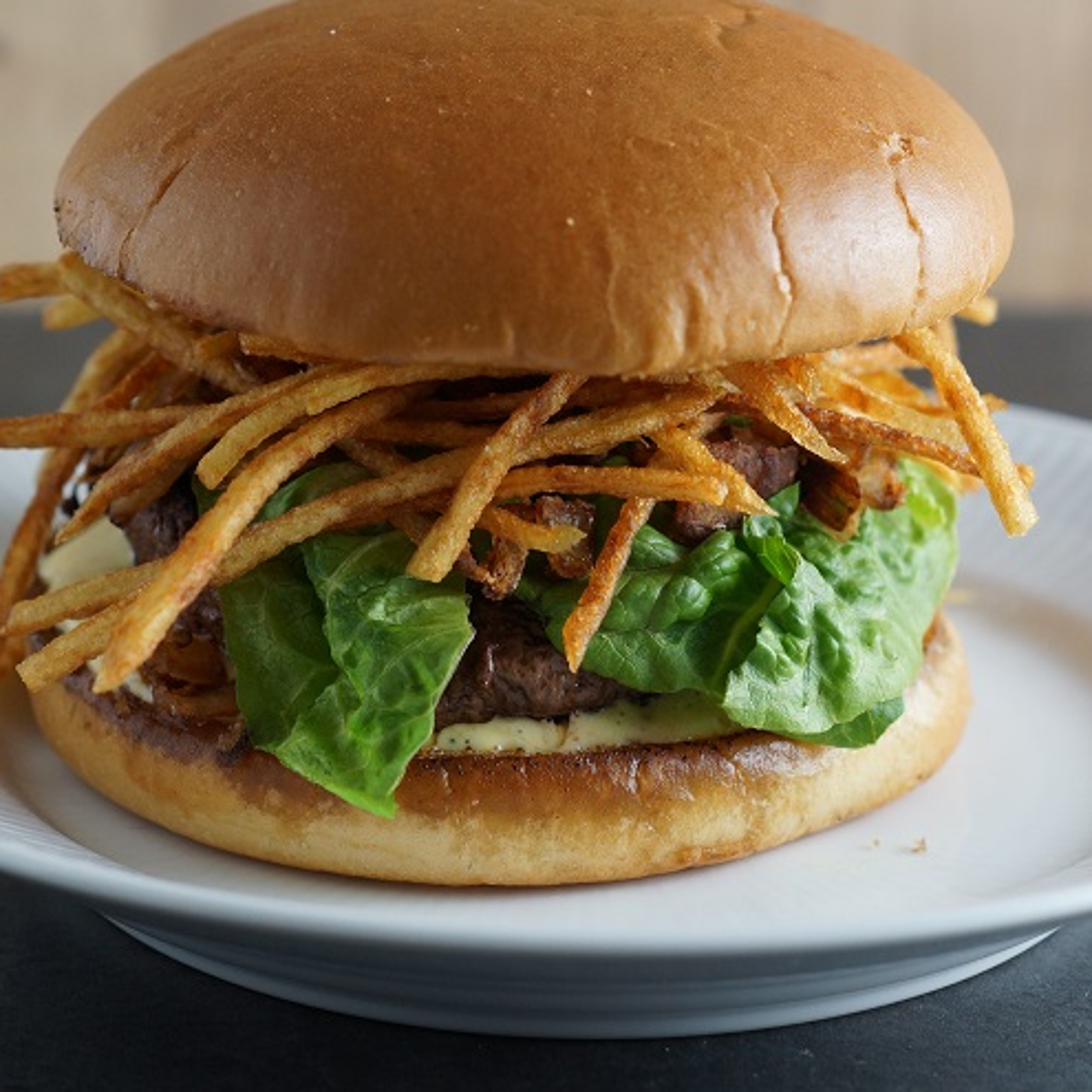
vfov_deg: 16.9
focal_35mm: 103
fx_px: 3676
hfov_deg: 16.9
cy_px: 517
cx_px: 474
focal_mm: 50
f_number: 4
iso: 400
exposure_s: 1/80
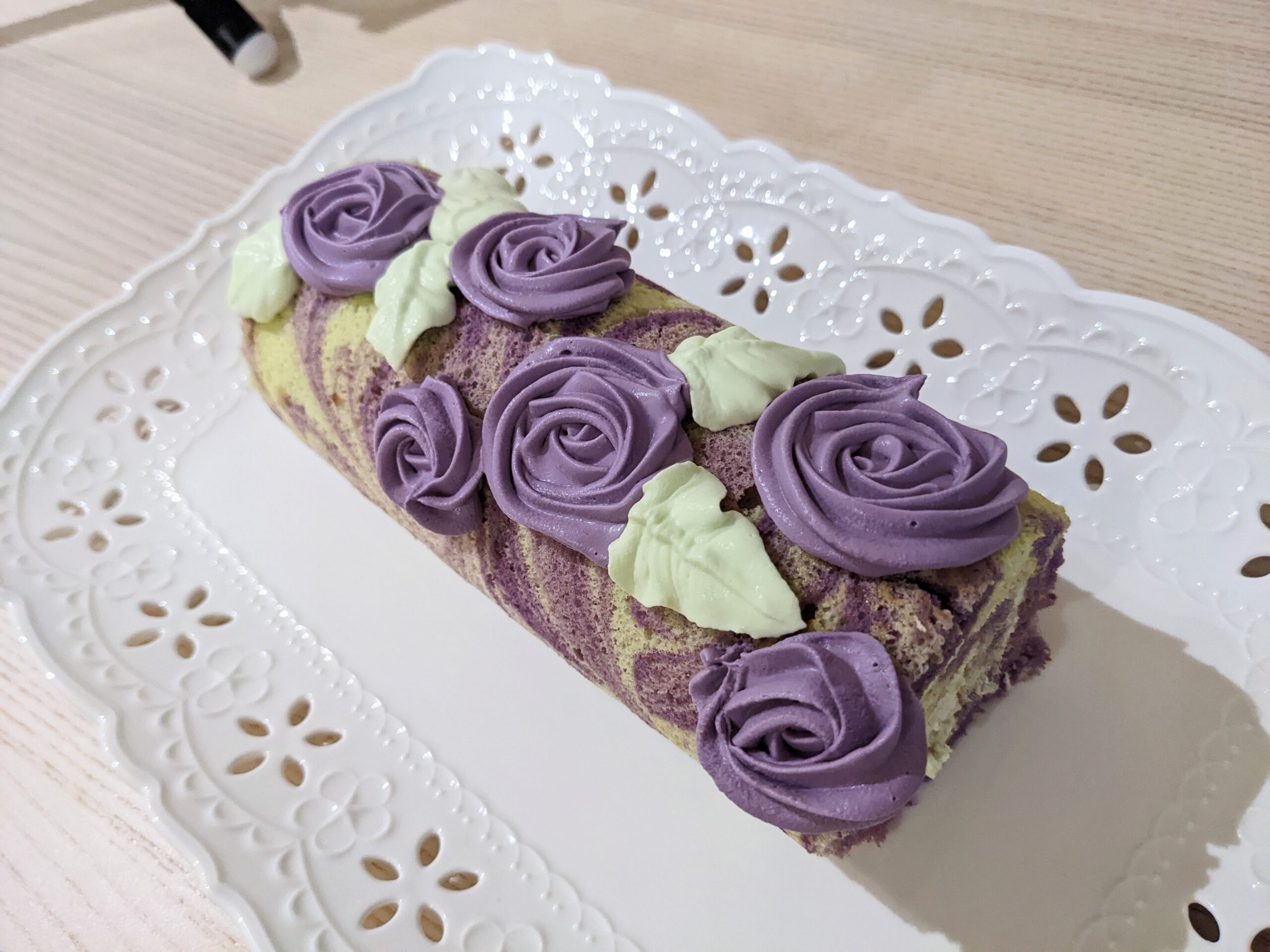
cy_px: 476
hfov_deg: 65.3
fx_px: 991
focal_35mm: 27
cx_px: 635
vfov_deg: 51.4
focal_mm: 4.38
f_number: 1.73
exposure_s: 1/60
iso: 614
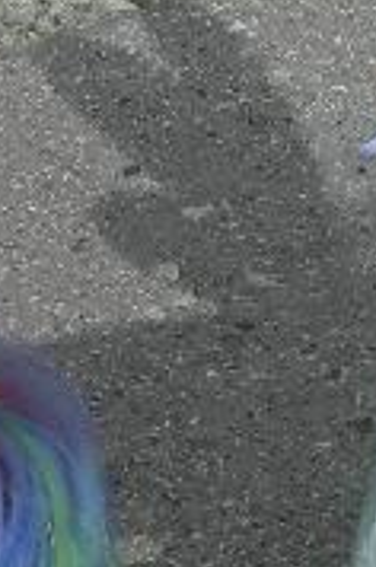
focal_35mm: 899
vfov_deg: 2.3
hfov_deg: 1.5
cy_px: -140
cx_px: 1584
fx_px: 14138
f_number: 4.9
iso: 80
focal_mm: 27
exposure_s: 1/500
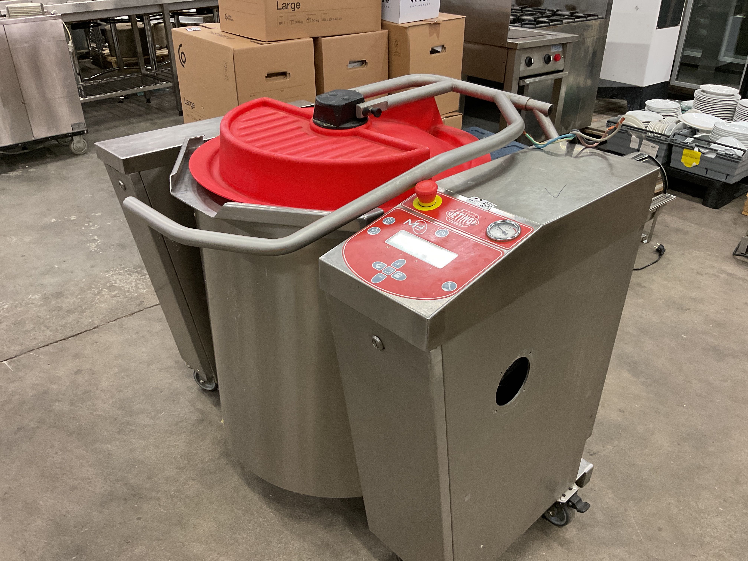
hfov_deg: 61.7
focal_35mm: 29
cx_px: 374
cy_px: 280
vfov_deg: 48.2
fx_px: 627
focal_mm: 3
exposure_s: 1/50
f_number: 1.8
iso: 125
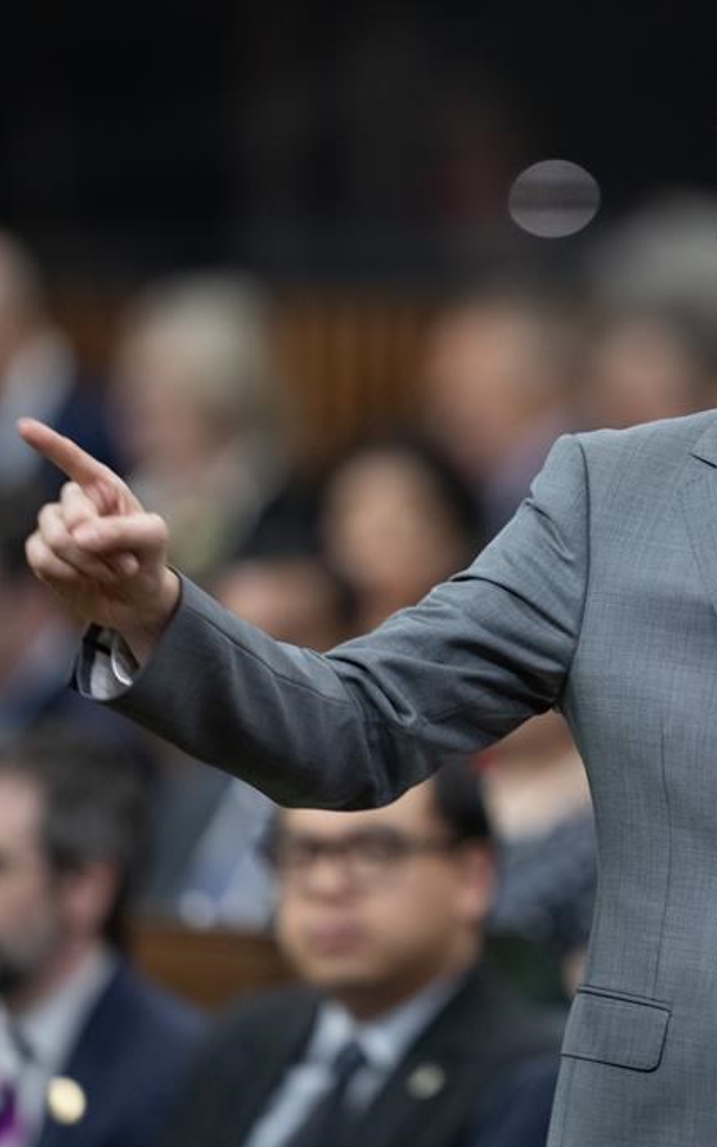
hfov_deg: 2.1
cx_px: 660
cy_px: 574
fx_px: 19197
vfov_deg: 3.4
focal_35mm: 614
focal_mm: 400
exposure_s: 1/200
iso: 3200
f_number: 2.8
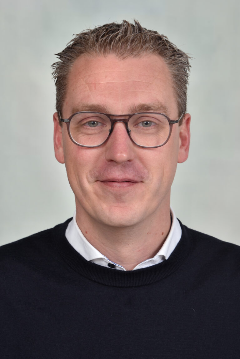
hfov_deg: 13.1
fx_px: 1049
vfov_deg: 19.4
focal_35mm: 105
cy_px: 180
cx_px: 120
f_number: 14
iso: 100
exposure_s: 1/125
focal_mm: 105
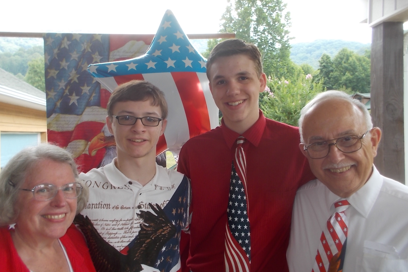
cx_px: 202
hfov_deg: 60.3
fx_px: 351
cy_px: 136
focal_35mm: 31
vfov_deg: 42.3
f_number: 3.3
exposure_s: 1/60
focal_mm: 4.1
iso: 80
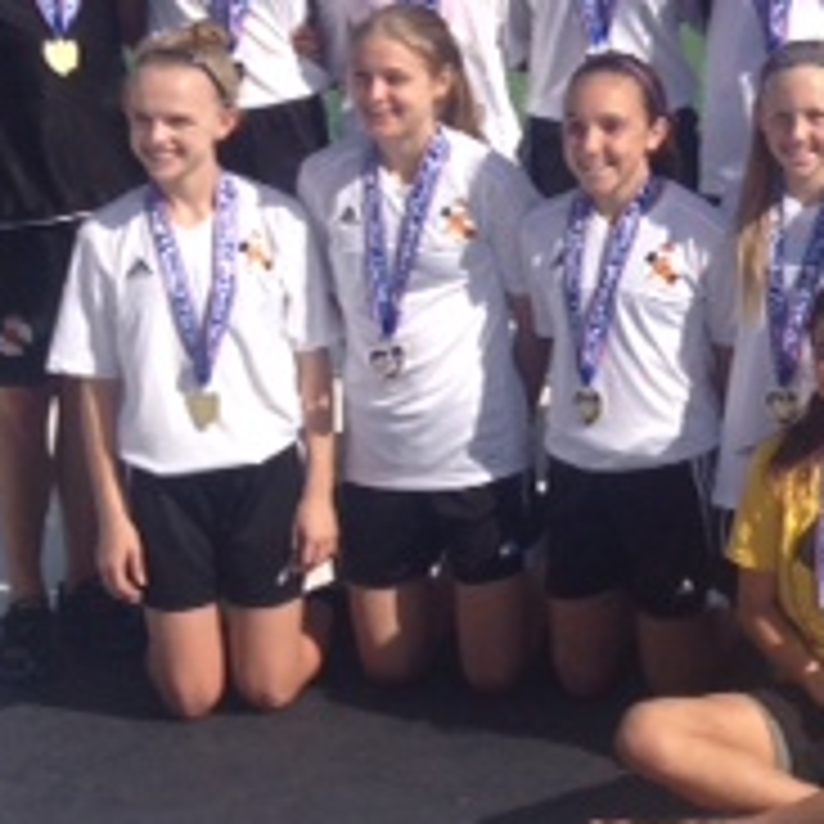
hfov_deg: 15.5
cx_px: 1013
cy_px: 216
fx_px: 2909
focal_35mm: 108
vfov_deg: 16.1
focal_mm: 4.28
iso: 50
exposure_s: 1/2513
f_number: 2.4
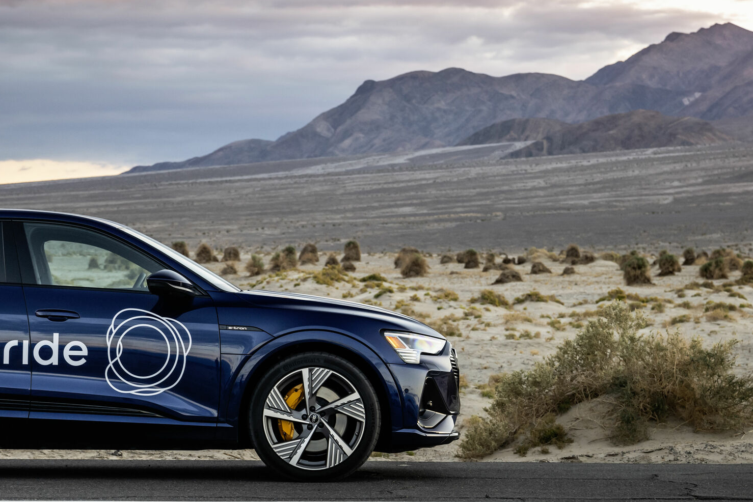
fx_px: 2406
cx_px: 274
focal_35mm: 115
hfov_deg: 17.8
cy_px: 201
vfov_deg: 11.9
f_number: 5
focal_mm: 59
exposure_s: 1/50
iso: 400
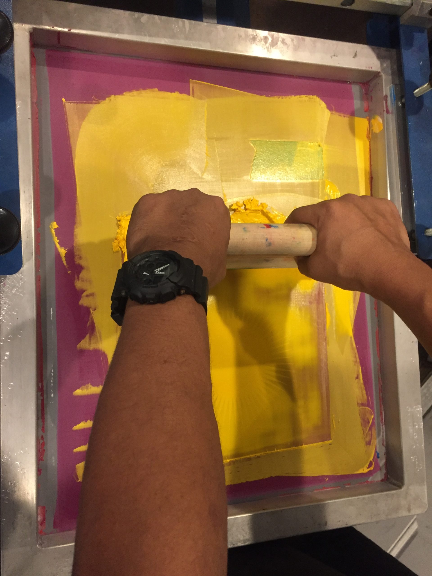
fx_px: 483
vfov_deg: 61.7
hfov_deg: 48.2
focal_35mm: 29
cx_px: 216
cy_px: 288
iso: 160
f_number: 2.2
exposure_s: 1/30
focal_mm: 4.15
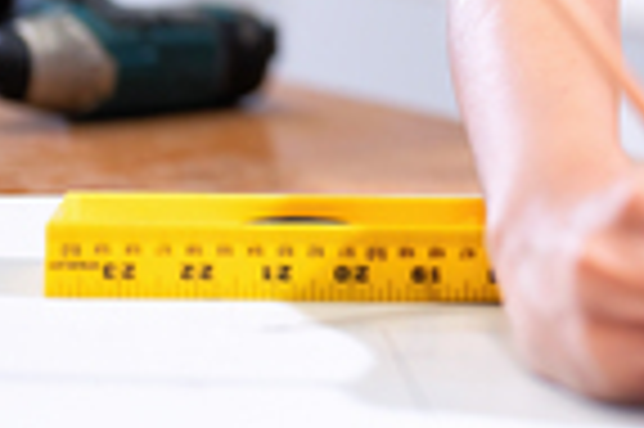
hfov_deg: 9.8
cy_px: -304
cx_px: 883
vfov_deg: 6.5
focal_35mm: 206
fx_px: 3681
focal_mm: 50
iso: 250
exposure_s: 1/200
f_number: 1.2
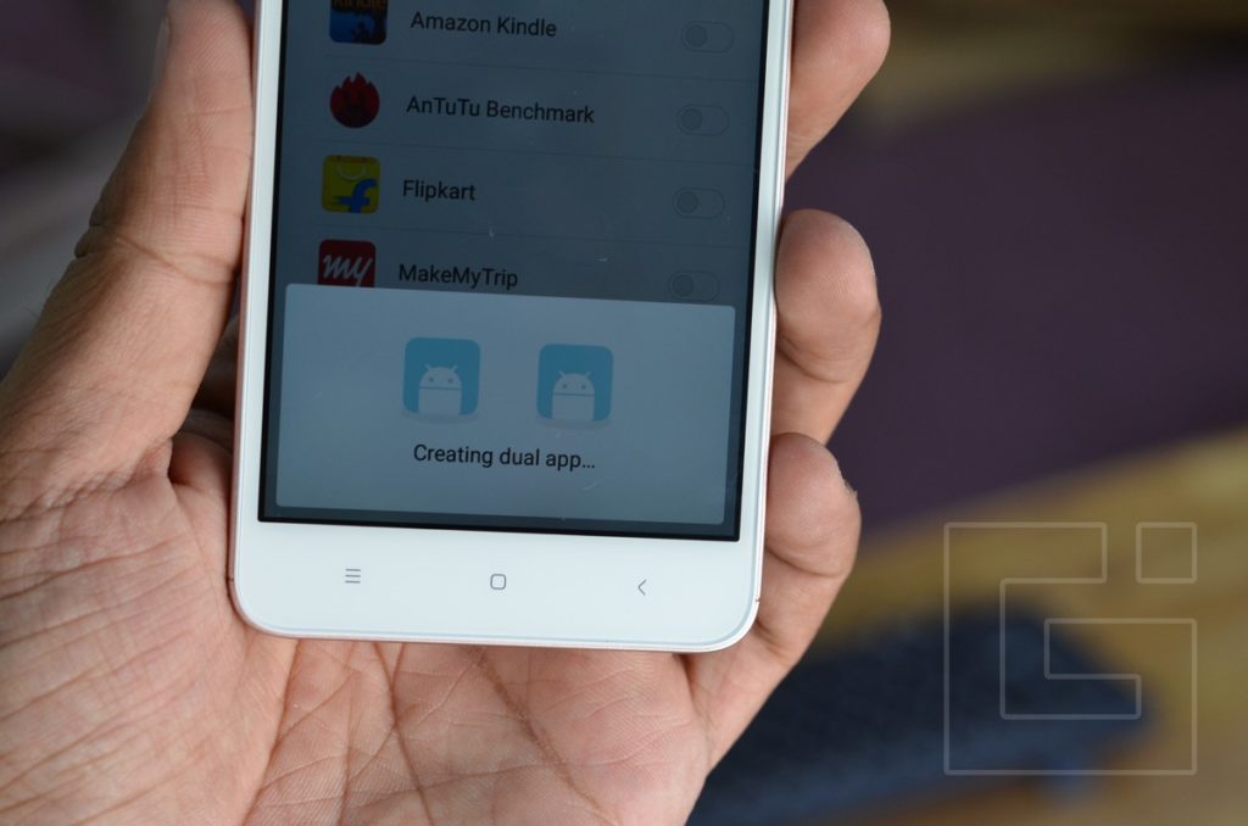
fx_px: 2594
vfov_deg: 18.1
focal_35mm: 75
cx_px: 624
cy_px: 413
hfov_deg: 27.0
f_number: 4.5
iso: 500
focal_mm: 50
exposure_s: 1/80
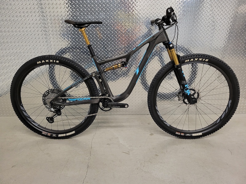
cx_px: 123
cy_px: 92
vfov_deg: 53.1
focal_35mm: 26
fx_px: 185
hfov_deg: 67.3
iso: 320
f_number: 1.8
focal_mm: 5.4
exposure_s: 1/120
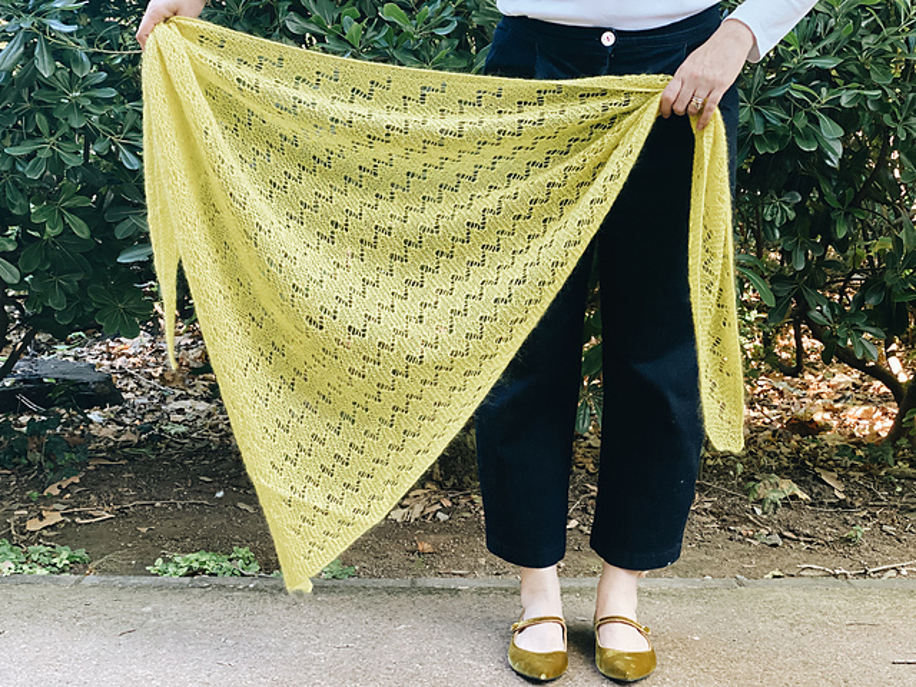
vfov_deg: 28.0
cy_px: 344
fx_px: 1376
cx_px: 458
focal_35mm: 52
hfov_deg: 36.8
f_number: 2
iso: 250
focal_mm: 6
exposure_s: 1/122
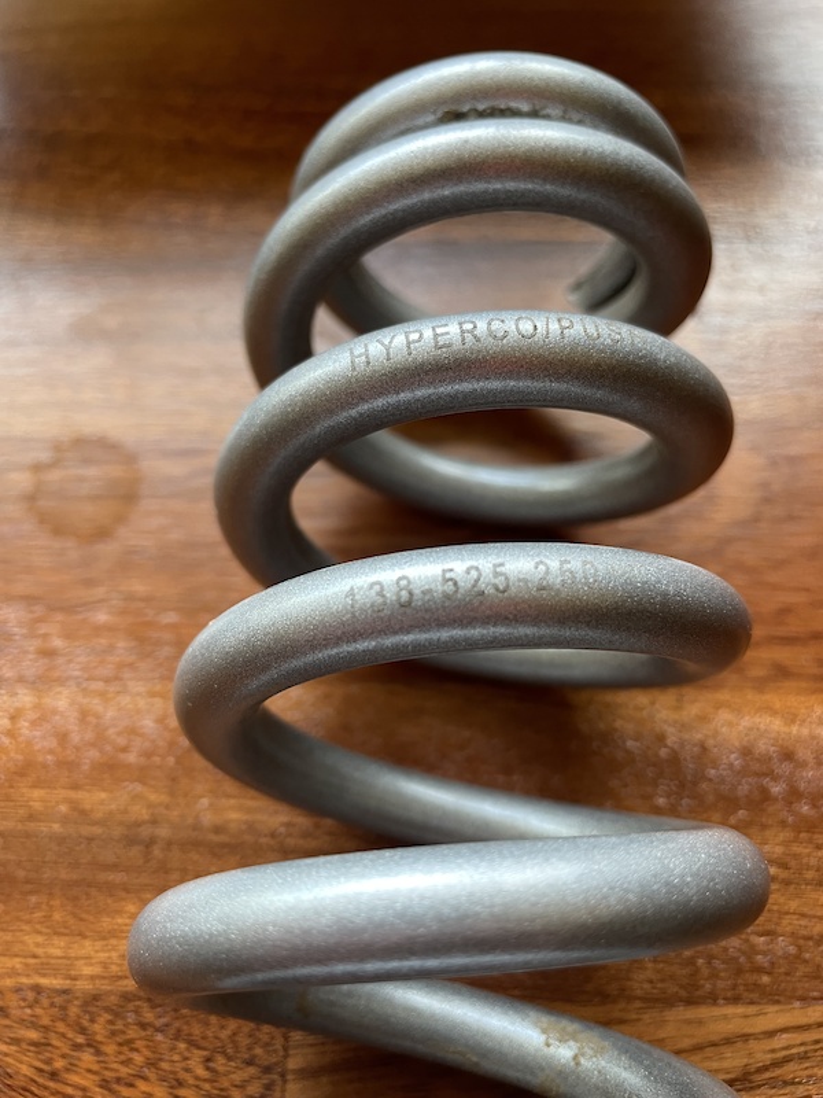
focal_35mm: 26
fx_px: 824
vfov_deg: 67.3
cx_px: 412
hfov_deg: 53.1
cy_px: 549
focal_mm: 4.2
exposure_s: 1/98
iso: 125
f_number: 1.6
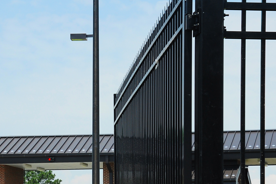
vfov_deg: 10.3
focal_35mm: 132
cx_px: 24
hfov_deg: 15.4
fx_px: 1011
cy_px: 203
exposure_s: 1/640
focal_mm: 58
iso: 800
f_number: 13
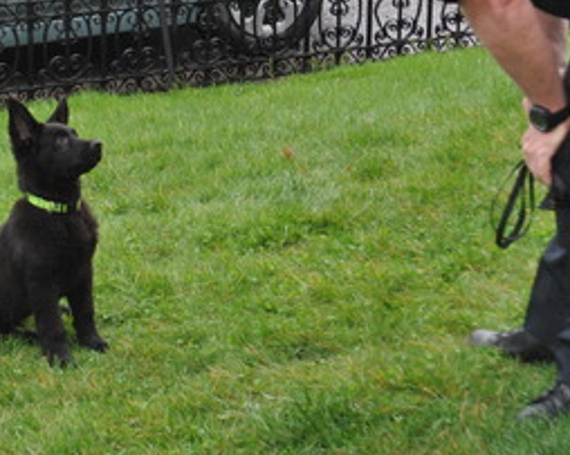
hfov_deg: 16.0
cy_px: 67
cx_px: 256
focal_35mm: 120
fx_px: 2024
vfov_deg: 12.8
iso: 560
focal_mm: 36
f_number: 5
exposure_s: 1/500
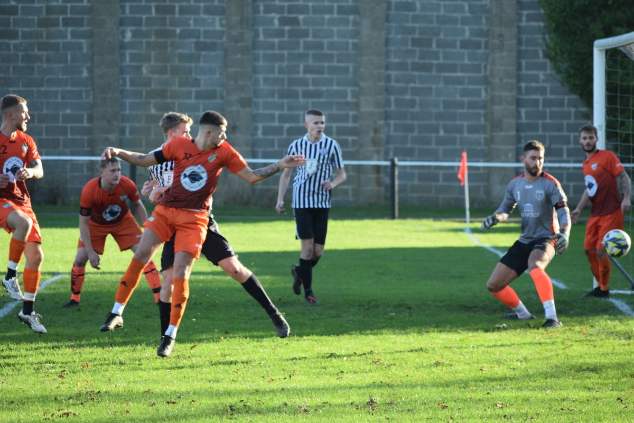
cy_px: 212
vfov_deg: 6.1
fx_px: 3962
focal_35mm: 225
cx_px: 317
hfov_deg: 9.1
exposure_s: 1/800
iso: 800
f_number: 5
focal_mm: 150
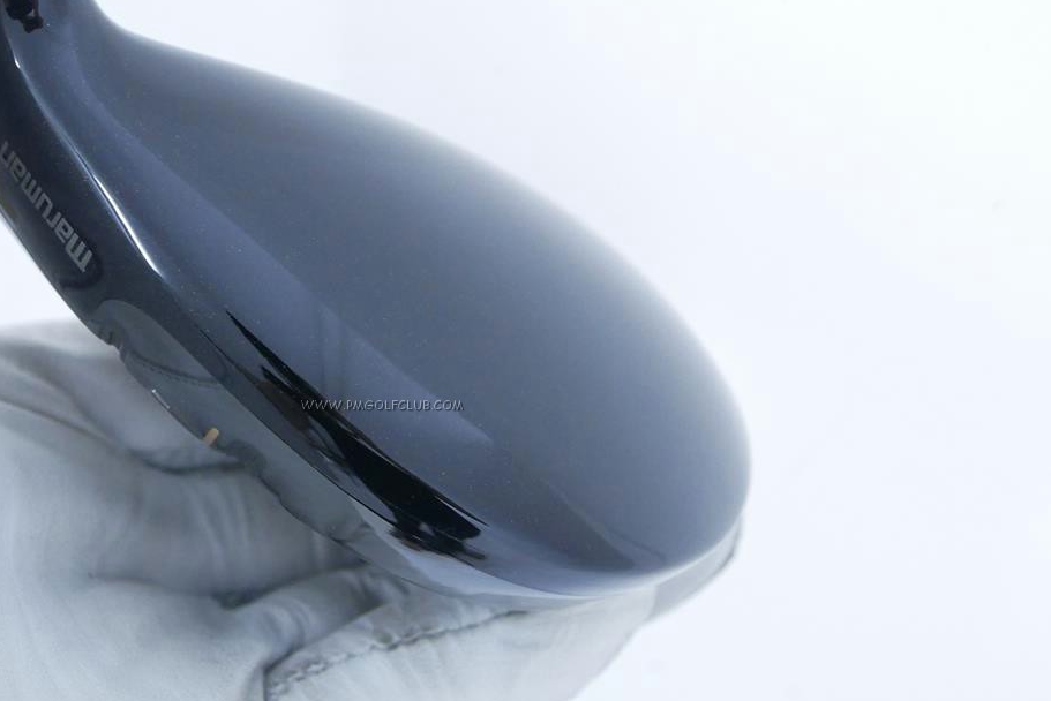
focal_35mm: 73
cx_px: 382
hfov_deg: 27.6
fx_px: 2132
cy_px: 301
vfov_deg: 18.7
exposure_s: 1/50
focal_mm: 25
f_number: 4.5
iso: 1600
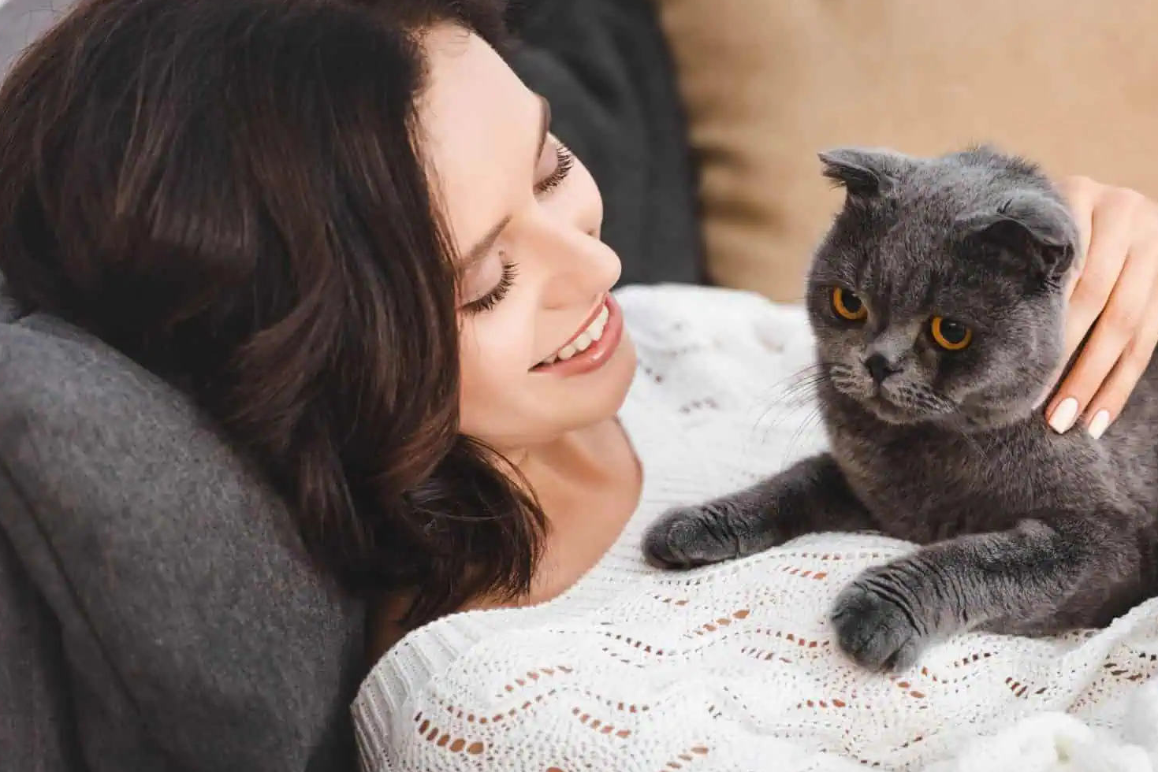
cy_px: 432
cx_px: 700
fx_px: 7882
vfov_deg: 5.6
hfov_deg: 8.4
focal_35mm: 245
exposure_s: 1/200
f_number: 3.5
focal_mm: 200
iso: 200
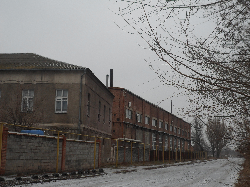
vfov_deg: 29.1
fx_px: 361
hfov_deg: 38.2
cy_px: 94
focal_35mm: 50
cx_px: 125
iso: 80
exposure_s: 1/180
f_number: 4.7
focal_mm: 9.3
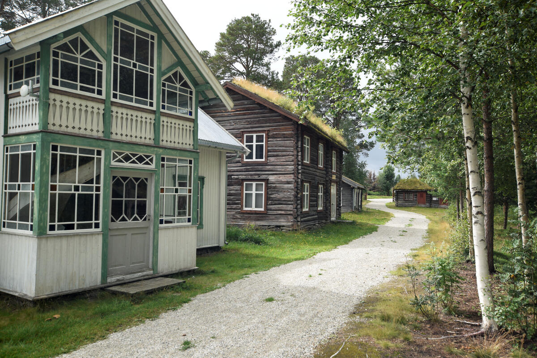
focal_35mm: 27
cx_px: 268
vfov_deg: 47.9
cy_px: 179
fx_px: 403
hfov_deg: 67.4
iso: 250
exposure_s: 1/250
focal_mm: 18
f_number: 8
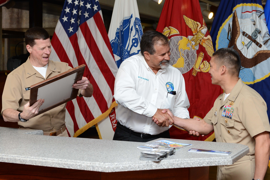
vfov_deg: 19.5
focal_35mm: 70
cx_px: 135
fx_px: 525
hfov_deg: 28.8
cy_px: 90
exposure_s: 1/200
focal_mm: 70
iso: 1600
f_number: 7.1
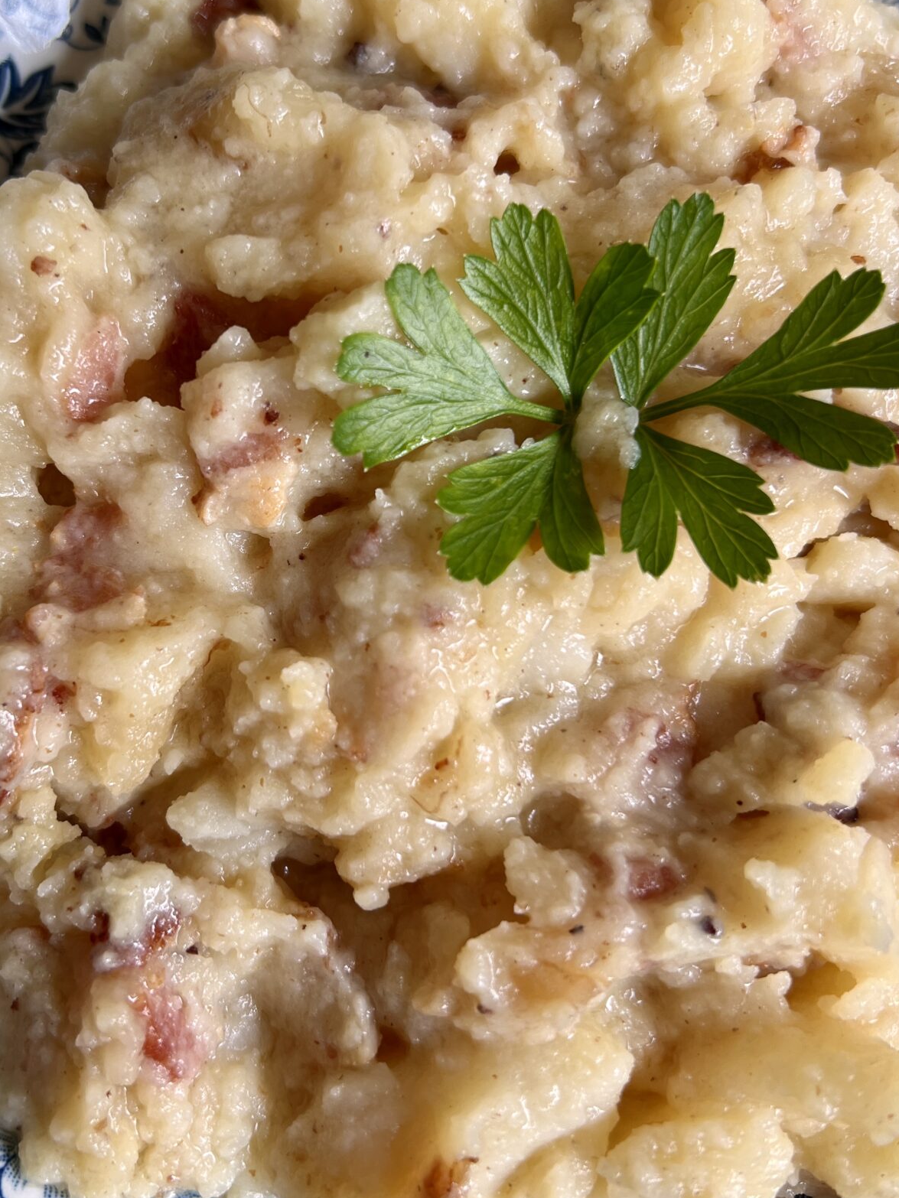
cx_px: 342
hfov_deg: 41.5
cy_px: 529
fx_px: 1177
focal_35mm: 34
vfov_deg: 53.8
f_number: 1.5
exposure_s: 1/126
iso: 32
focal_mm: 5.7
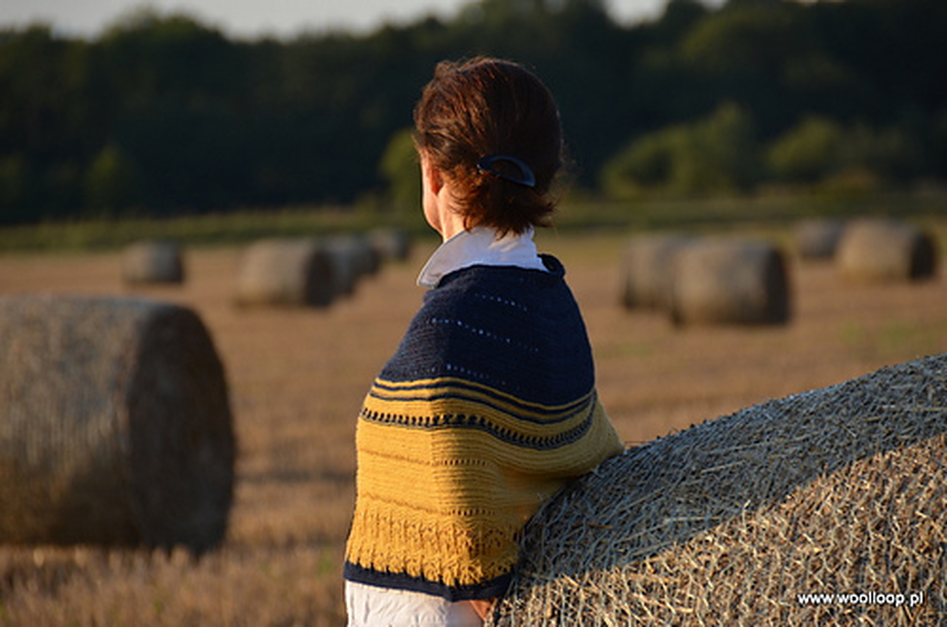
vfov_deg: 4.6
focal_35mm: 300
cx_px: 474
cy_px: 314
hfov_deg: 6.9
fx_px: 7874
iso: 125
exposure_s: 1/200
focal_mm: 200
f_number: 6.3
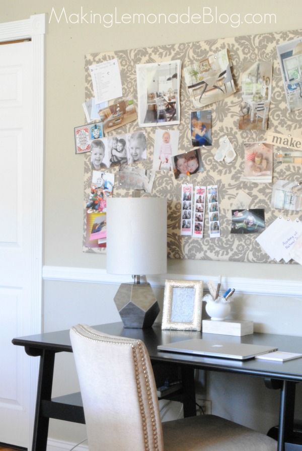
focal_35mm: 75
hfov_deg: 18.2
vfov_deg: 27.0
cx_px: 151
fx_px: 941
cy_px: 226
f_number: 36
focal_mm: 50
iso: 1600
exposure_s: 1
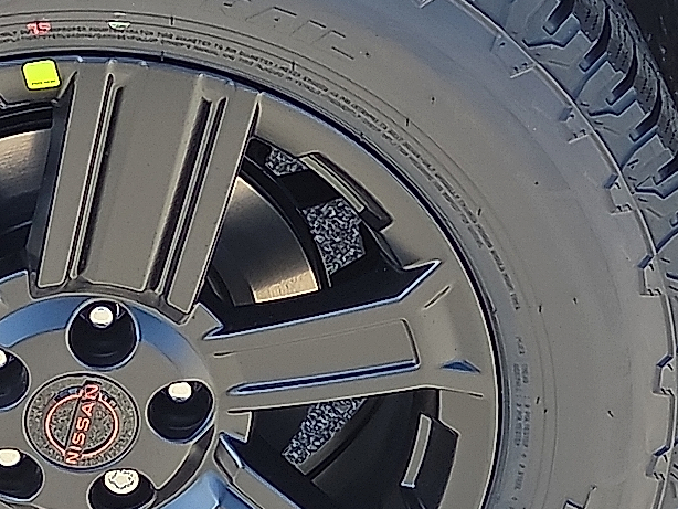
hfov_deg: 14.2
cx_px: 115
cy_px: 310
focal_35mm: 138
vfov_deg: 10.8
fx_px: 2704
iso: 25
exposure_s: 1/370
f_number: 1.8
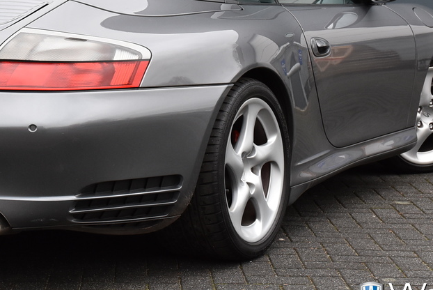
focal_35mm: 108
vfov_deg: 12.6
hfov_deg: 18.8
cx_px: 100
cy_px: 34
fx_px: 1301
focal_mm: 35
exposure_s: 1/125
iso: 800
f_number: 5.6
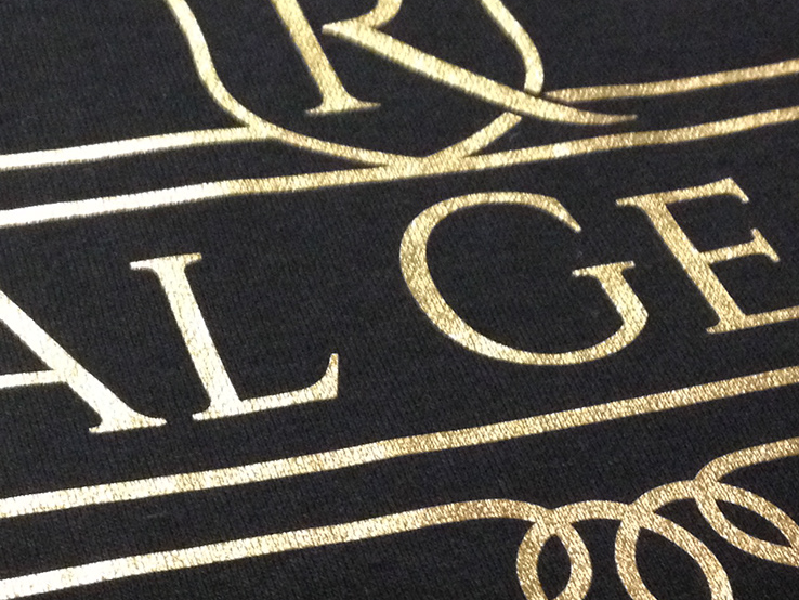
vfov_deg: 16.2
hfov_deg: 21.4
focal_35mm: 91
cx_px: 234
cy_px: 322
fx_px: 2101
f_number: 2.4
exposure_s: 1/17
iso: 400
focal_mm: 4.28
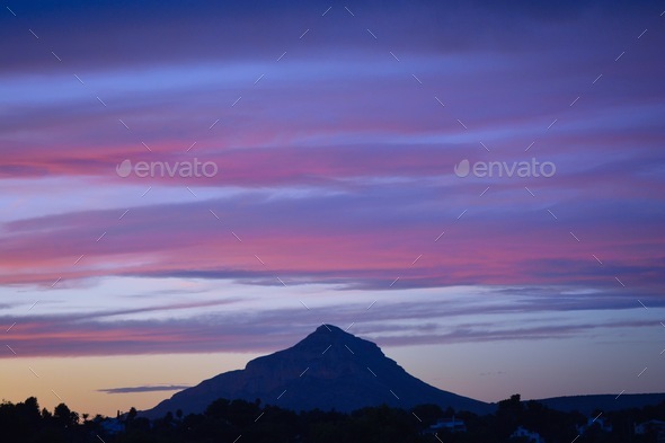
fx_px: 1523
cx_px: 332
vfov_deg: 16.5
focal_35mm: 82
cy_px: 222
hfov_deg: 24.6
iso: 720
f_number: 5.6
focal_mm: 55
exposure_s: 1/60
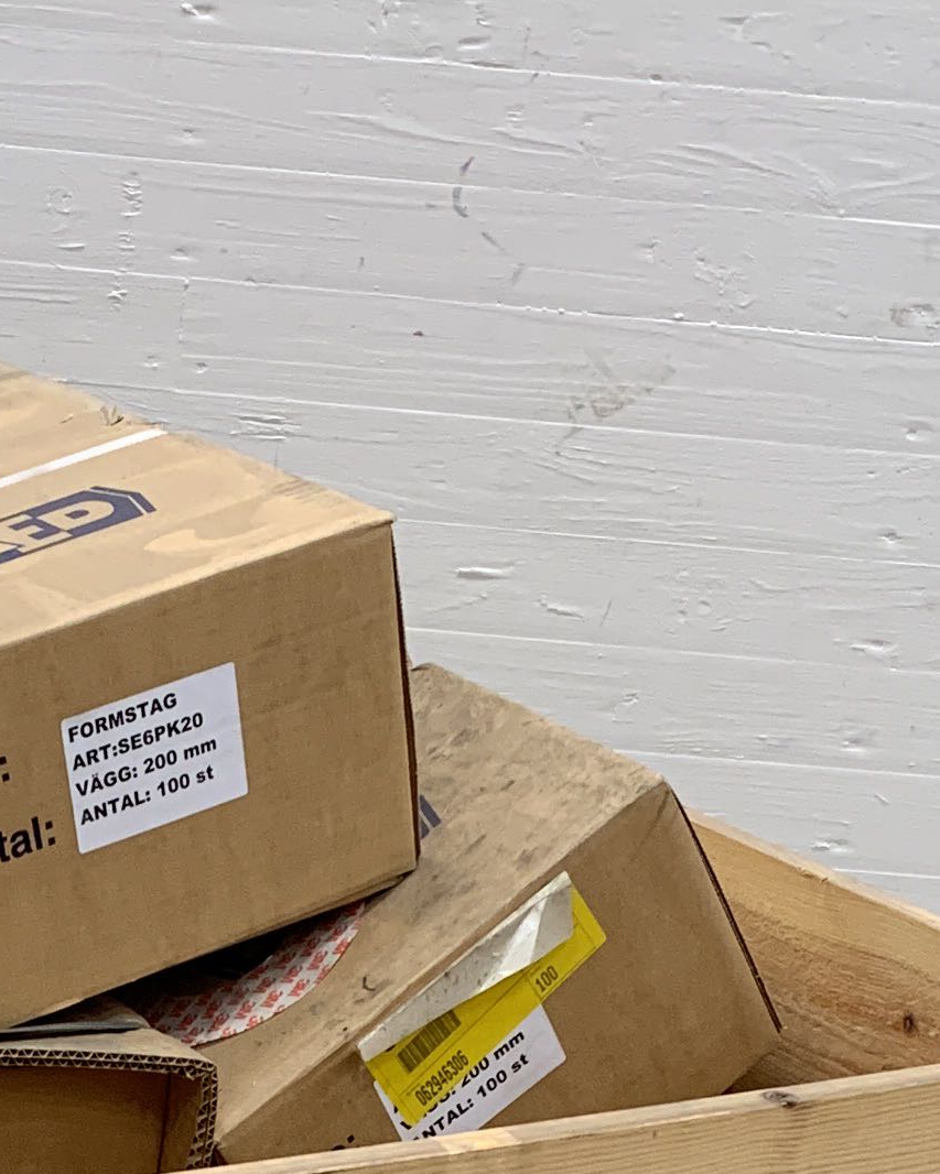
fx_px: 3338
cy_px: 1612
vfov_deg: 18.3
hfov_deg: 15.8
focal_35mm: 96
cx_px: 82
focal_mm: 4.25
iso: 100
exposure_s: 1/62
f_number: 1.8
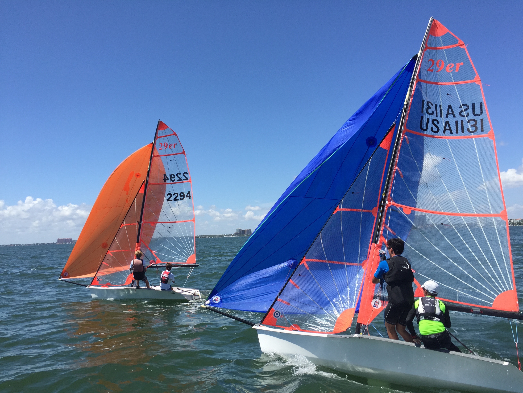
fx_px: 438
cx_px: 262
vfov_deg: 48.2
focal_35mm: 29
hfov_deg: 61.7
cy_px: 196
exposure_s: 1/2326
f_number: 2.2
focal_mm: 4.15
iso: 32
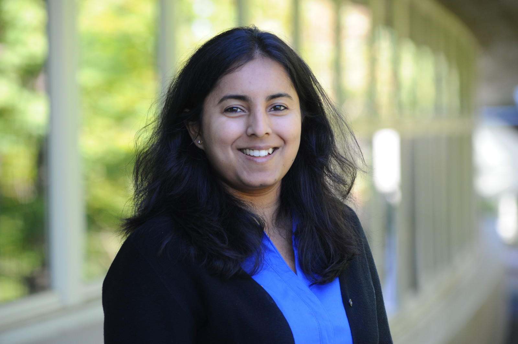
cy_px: 172
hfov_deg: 13.3
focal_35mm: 155
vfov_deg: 8.8
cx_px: 259
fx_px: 2229
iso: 640
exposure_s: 1/160
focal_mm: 155
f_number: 5.6
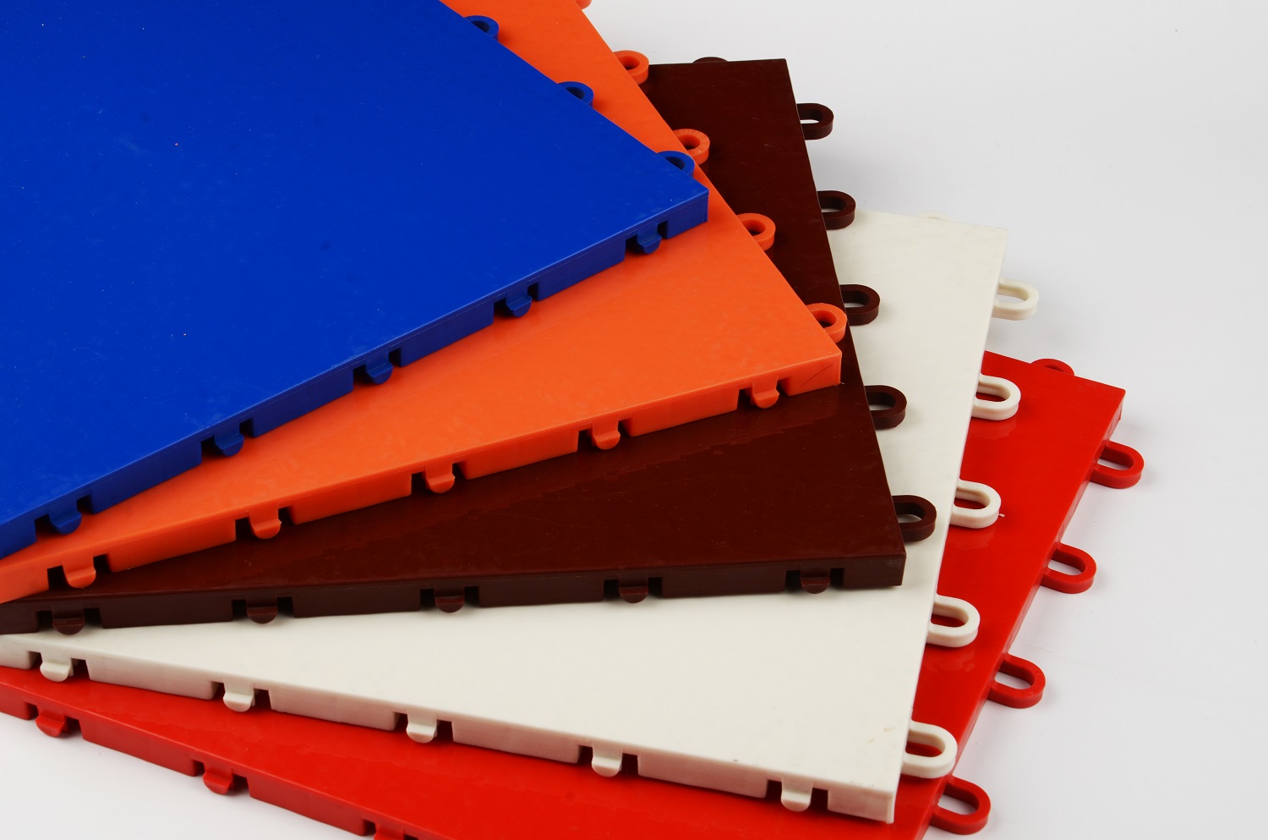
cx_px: 634
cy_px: 420
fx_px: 2741
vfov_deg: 17.4
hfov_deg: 26.0
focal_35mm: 78
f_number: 14
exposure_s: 1/125
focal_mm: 52
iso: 100
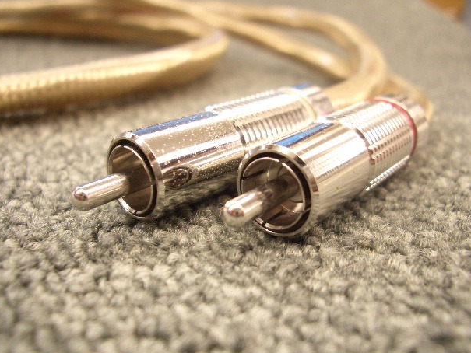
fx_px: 504
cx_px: 232
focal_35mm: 37
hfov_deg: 50.1
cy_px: 185
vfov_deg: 38.7
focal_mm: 5.8
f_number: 2.6
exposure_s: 1/20
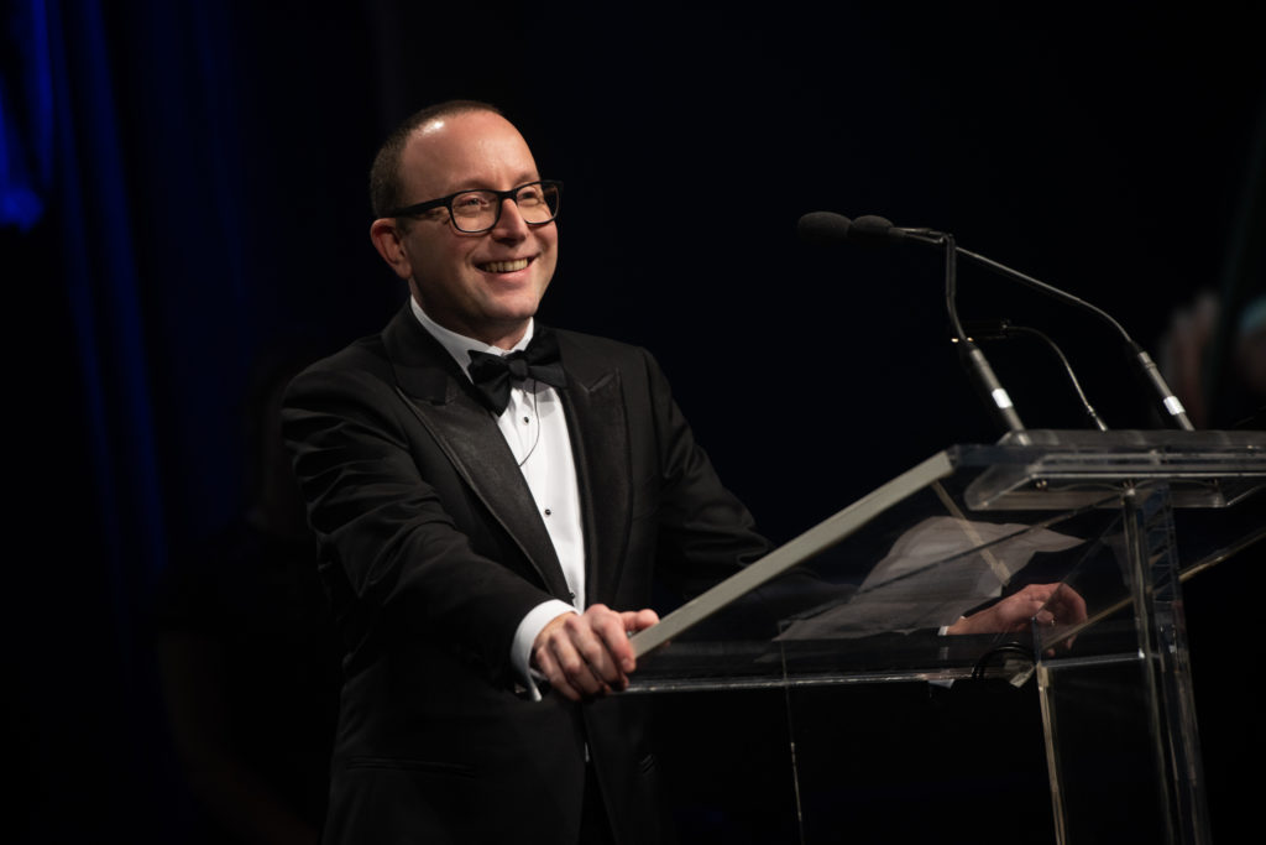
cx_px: 633
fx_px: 7034
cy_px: 422
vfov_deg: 6.9
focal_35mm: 200
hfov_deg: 10.3
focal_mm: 200
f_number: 5
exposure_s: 1/200
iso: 1000
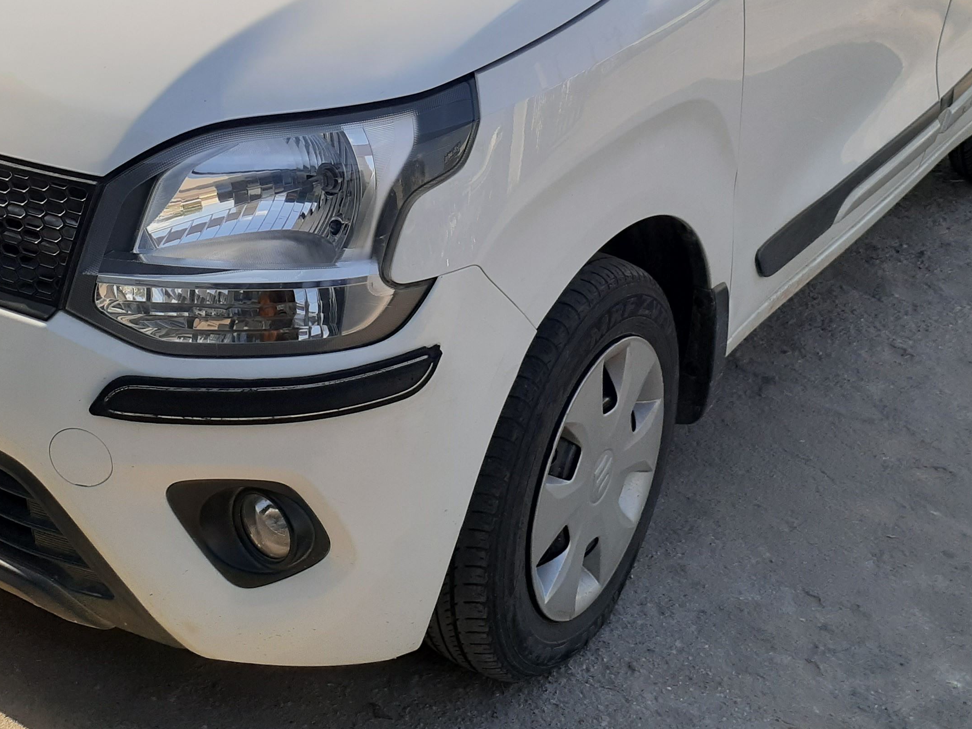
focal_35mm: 52
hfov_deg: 36.8
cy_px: 105
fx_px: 1460
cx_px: 453
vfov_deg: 27.3
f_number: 1.9
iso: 40
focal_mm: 3.6
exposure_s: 1/868
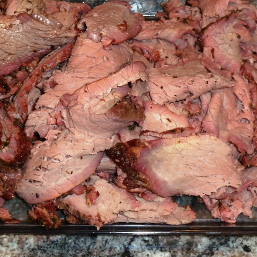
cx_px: 111
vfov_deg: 20.2
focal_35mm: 86
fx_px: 722
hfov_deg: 20.2
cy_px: 119
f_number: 3.9
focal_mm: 9.7
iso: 125
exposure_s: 1/30
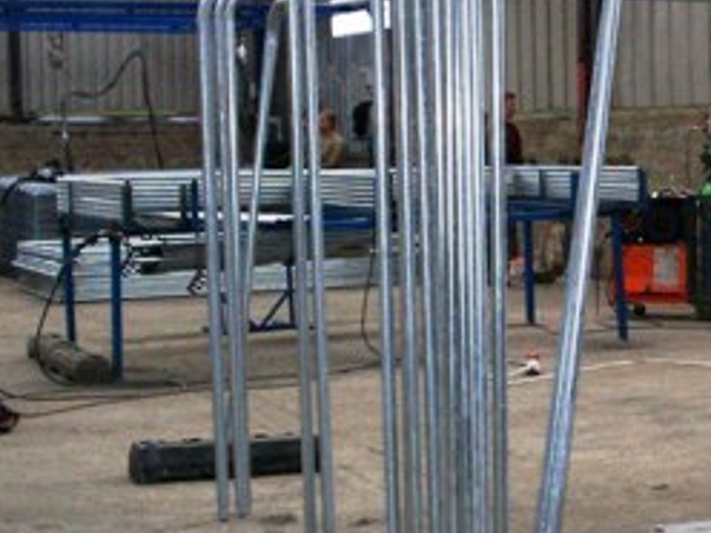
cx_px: 611
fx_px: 1787
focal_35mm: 87
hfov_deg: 22.1
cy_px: 315
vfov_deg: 17.0
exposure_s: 1/64
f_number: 4.5
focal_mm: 5.9
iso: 140
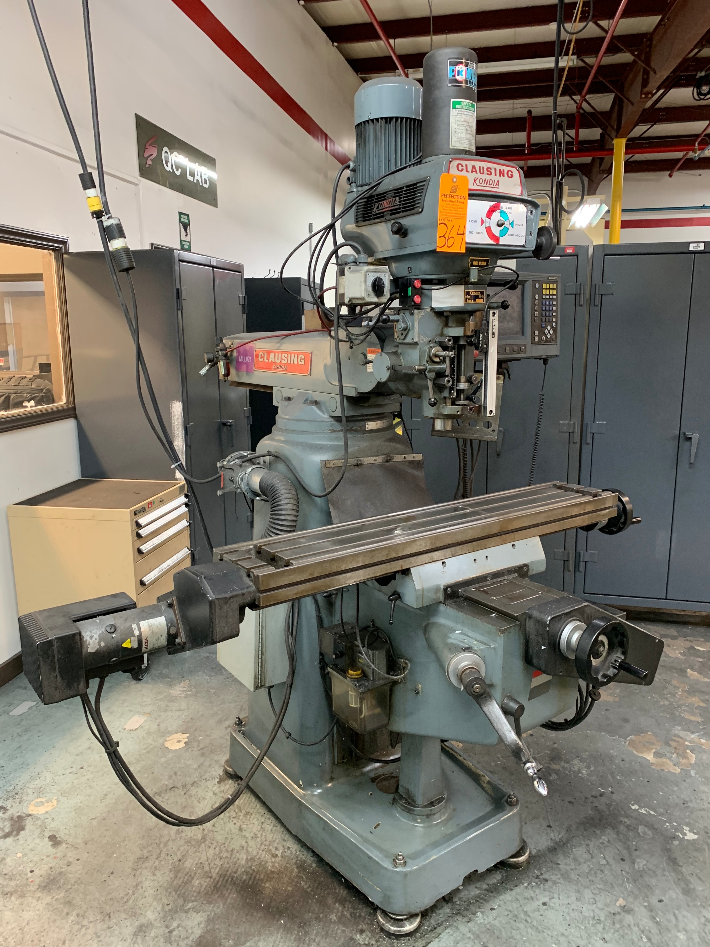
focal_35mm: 26
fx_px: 711
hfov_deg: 53.1
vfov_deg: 67.3
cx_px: 355
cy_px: 474
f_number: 1.8
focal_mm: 4.25
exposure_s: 1/60
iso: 250
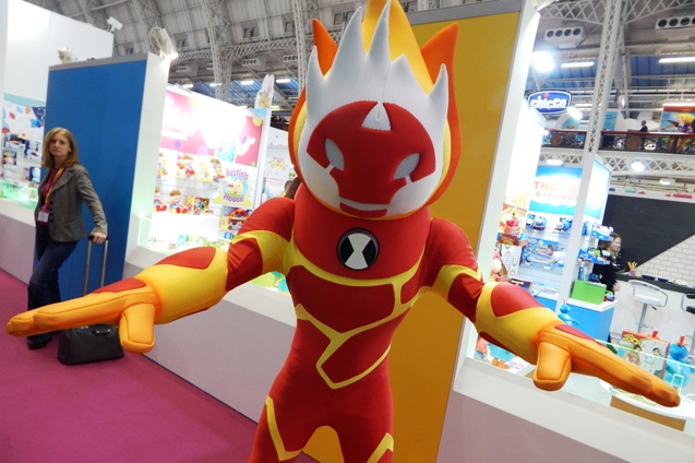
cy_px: 251
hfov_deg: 76.1
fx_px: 444
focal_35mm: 23
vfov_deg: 55.0
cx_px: 348
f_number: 3
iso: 220
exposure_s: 1/30
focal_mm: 4
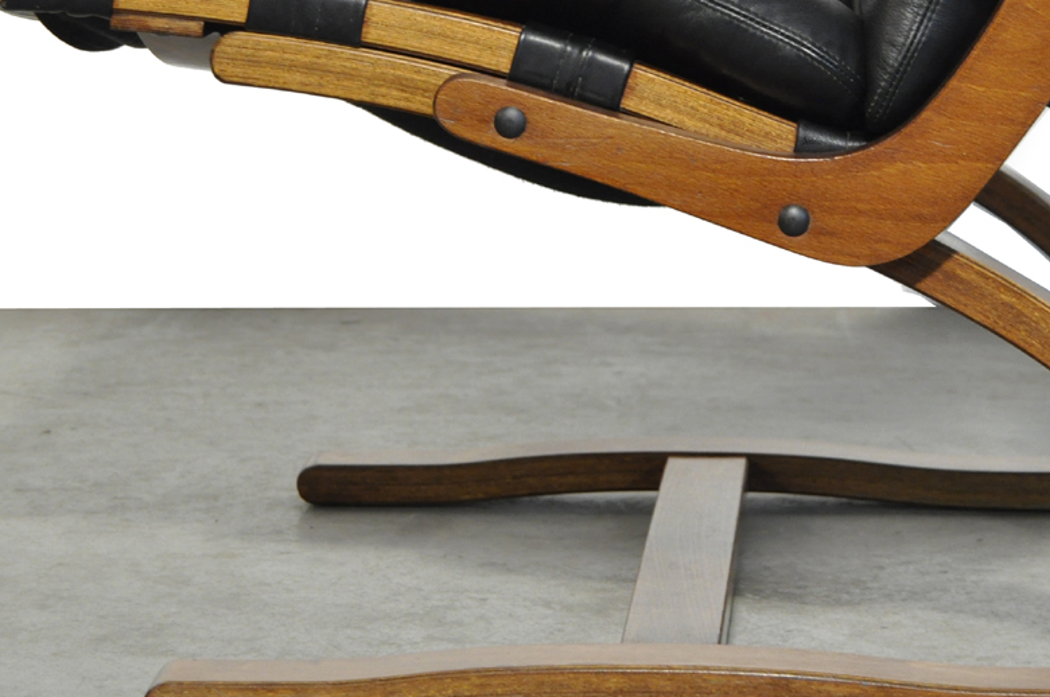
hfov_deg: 14.8
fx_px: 4049
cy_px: 124
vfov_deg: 9.8
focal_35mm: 139
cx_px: 637
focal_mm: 48
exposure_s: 1/30
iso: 1100
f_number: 5.3
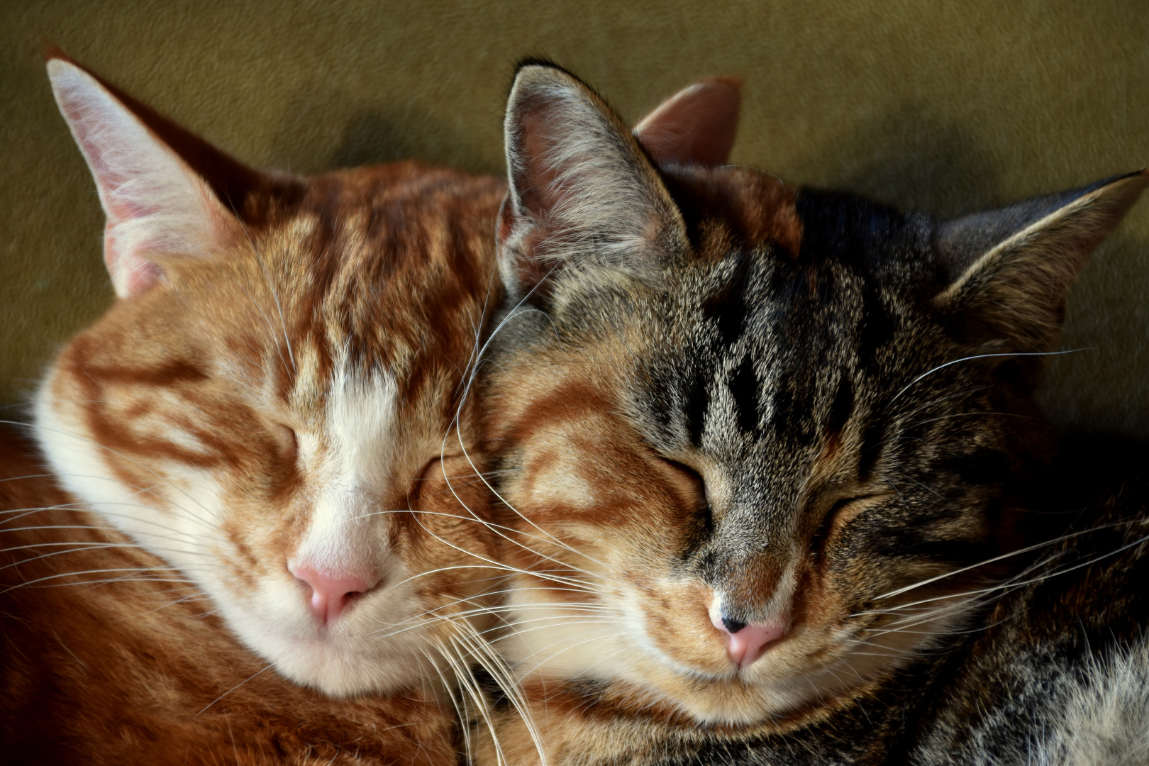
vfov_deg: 5.2
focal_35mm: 262
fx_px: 8377
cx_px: 574
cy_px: 383
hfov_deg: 7.8
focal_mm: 175
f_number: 8
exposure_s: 1/20
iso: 500
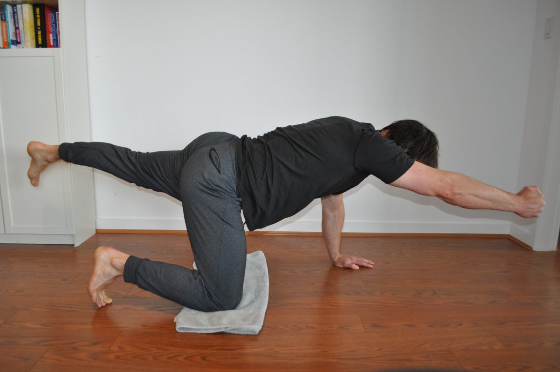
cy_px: 186
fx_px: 419
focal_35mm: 27
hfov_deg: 67.4
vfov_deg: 47.8
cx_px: 280
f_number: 3.5
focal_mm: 18
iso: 800
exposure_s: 1/100
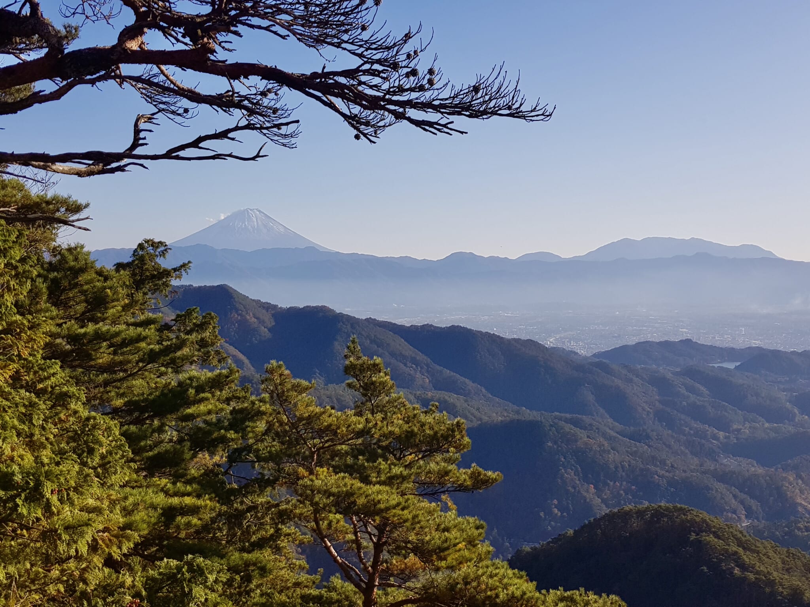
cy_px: 304
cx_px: 405
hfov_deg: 67.3
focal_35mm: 26
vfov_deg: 53.1
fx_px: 608
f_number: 1.7
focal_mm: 4.2
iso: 40
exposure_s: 1/2536
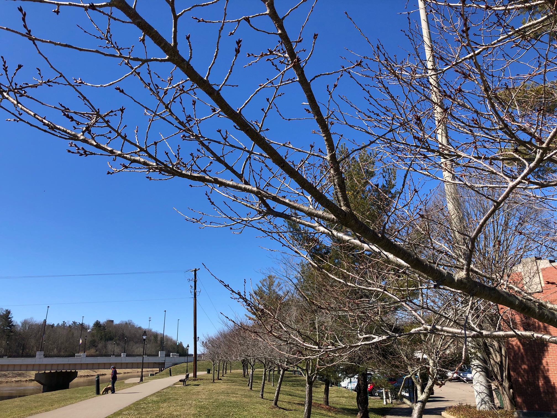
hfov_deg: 63.4
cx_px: 278
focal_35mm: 28
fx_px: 451
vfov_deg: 49.7
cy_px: 209
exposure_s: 1/1600
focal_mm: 3.99
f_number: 1.8
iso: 20
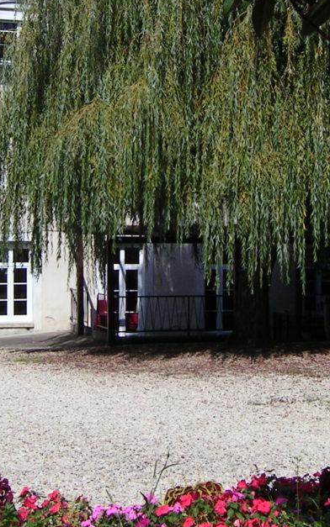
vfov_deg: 28.1
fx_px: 1050
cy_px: 208
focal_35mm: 73
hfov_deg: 17.9
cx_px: 175
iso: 50
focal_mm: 5.6
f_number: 4.8
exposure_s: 1/552
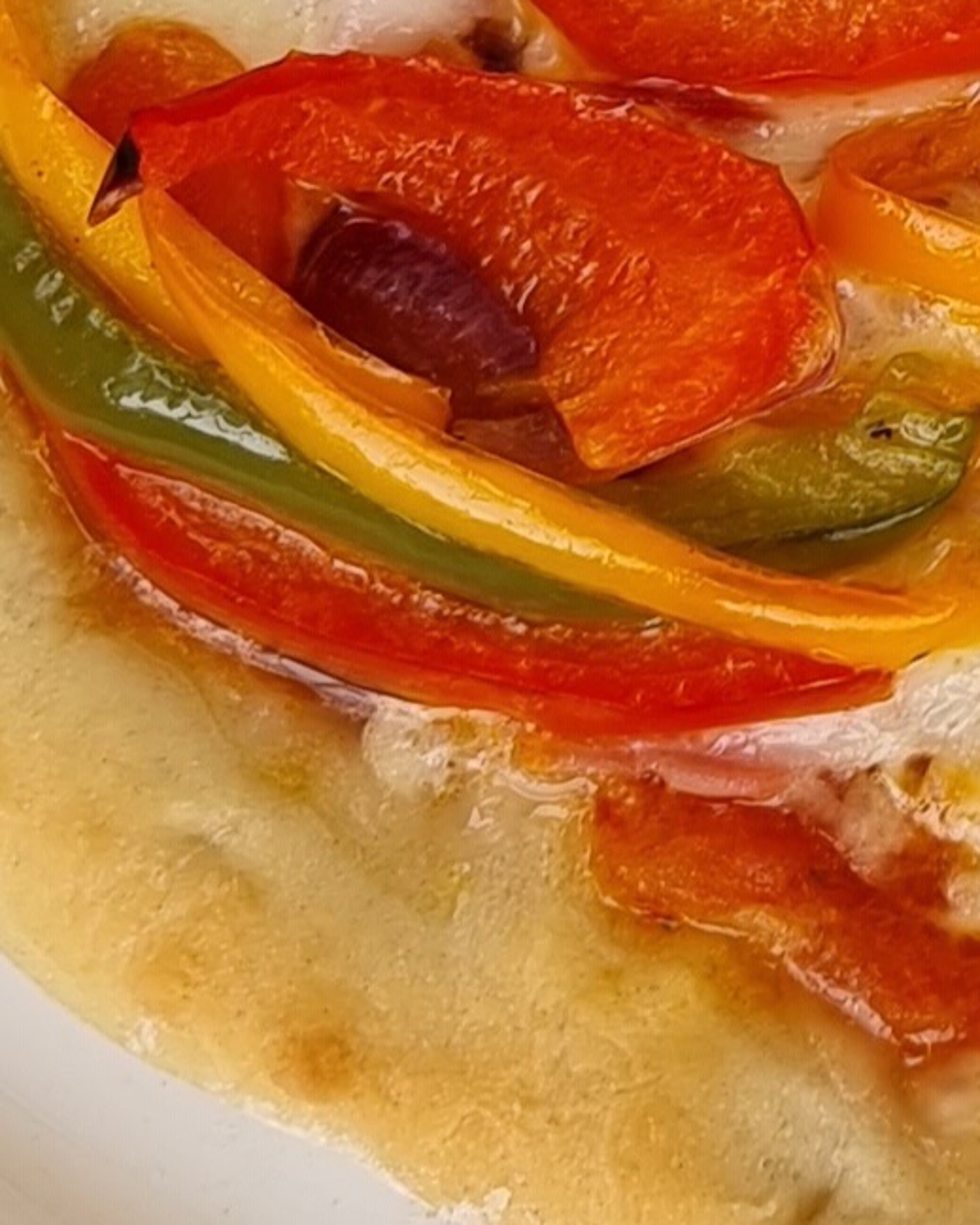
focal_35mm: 132
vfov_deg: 14.0
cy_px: -365
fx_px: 4787
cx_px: 1520
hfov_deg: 11.2
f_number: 1.8
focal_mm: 6.7
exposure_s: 1/120
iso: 50
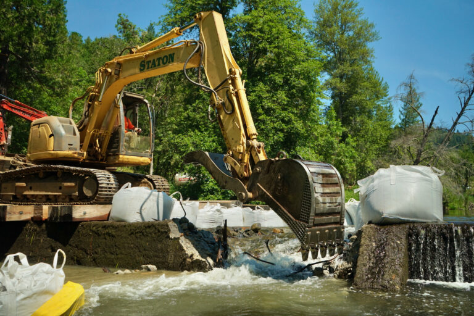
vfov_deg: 41.1
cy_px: 158
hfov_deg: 58.7
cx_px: 237
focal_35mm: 32
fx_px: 421
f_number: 9
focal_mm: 32
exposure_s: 1/200
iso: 640
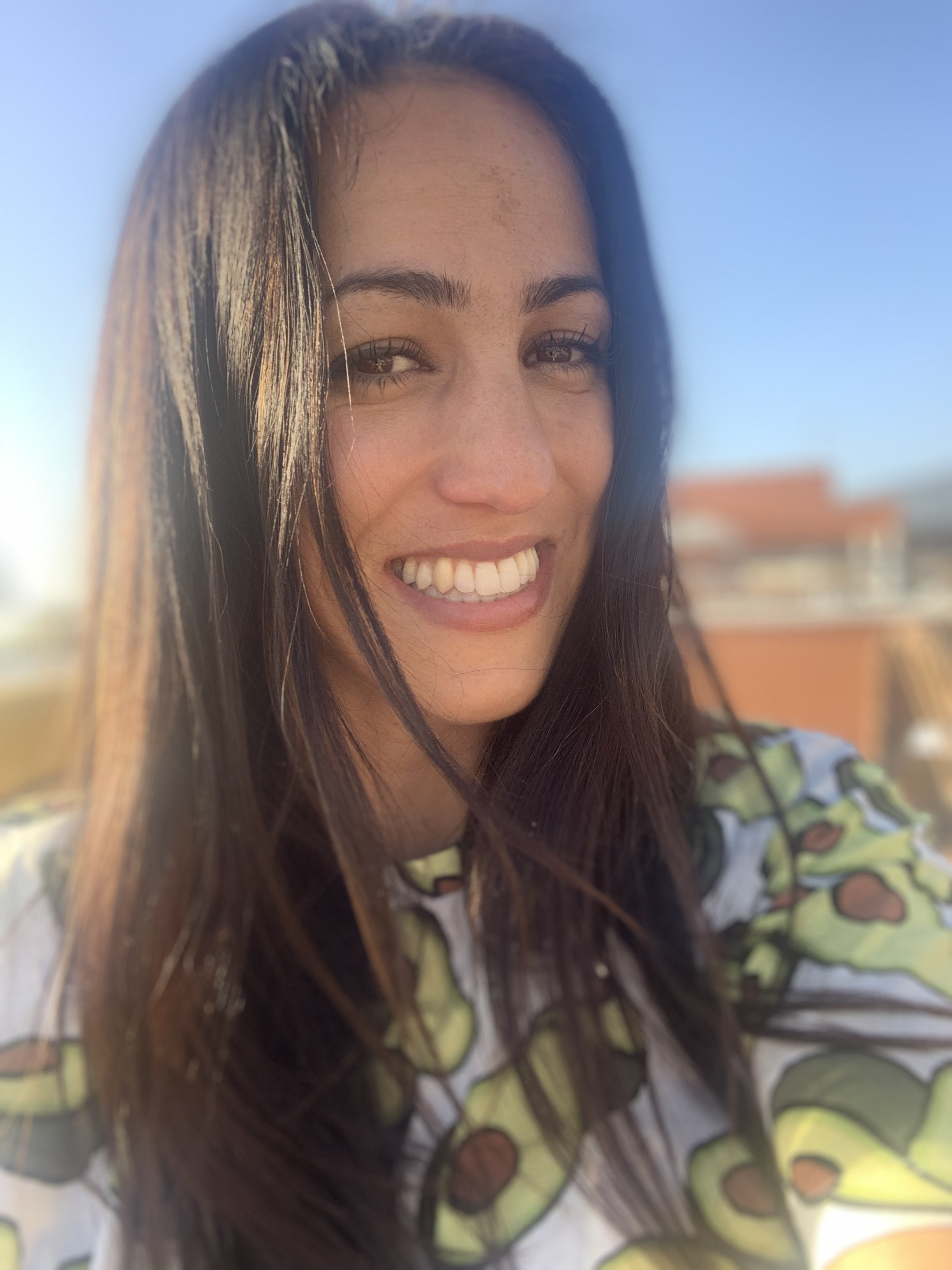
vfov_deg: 56.8
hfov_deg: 44.2
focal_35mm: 32
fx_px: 1173
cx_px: 476
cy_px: 635
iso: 16
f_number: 2.2
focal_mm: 2.87
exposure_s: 1/121
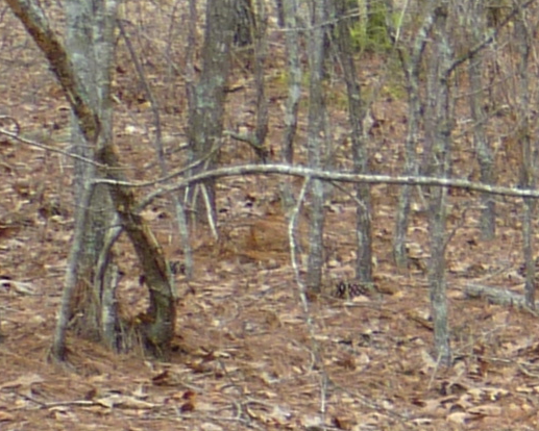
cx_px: 1839
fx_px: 3734
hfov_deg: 7.0
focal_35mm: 234
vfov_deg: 6.5
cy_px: 673
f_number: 2.8
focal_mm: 5.5
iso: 80
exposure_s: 1/250
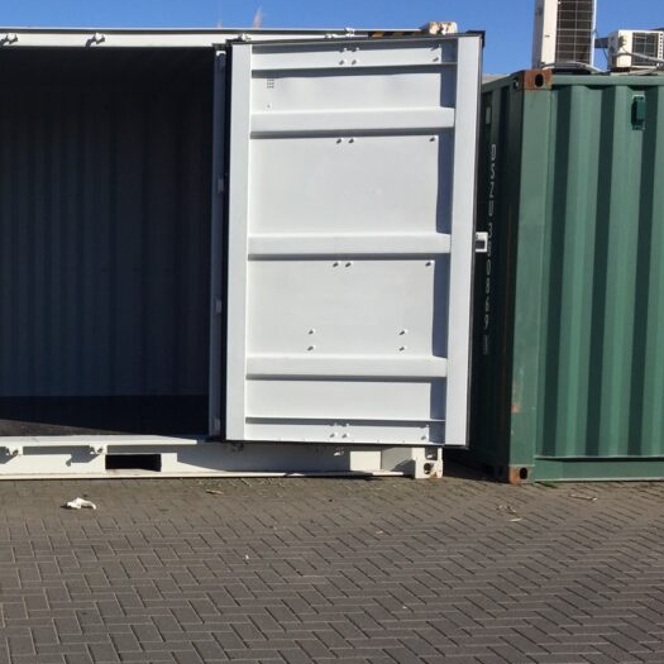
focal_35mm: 50
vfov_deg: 34.0
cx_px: 20
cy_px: 345
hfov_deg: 31.7
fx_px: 1085
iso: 32
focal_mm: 4.15
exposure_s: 1/2825
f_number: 2.2
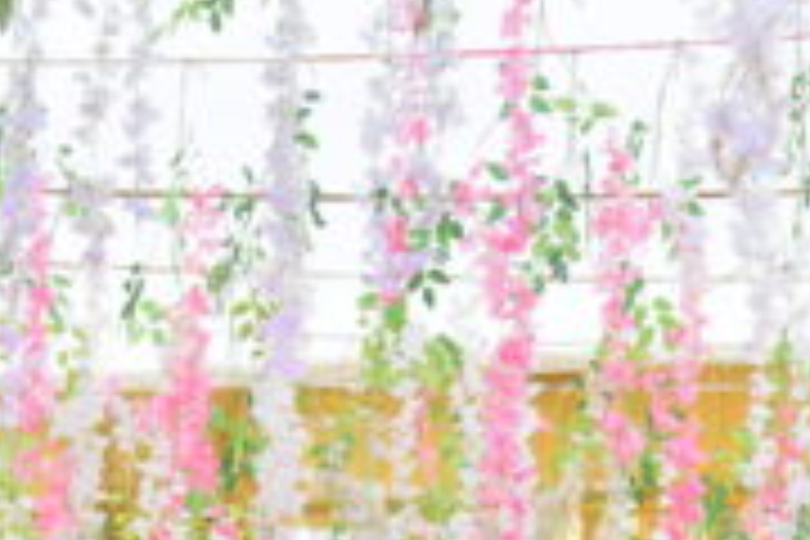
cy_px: 1285
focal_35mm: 296
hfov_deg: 6.9
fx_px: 6659
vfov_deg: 4.5
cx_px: 860
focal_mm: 52
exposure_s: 1/125
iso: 160
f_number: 5.6
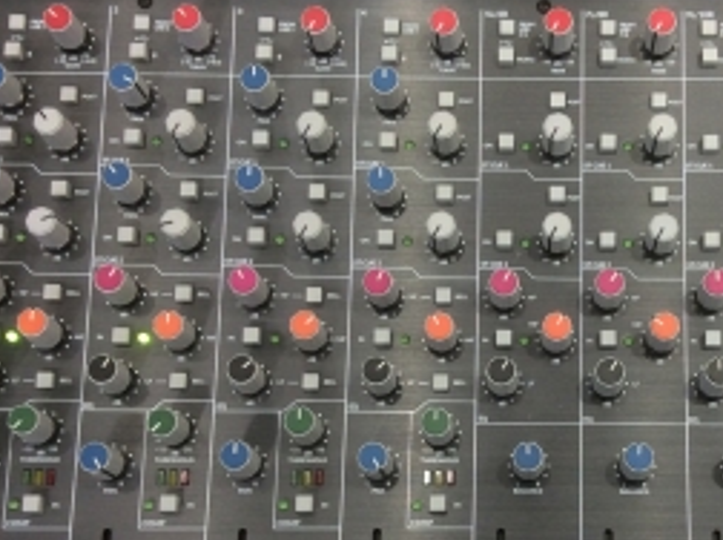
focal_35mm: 66
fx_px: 1376
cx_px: 559
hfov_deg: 28.9
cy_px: 385
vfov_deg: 22.0
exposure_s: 1/24
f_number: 2.4
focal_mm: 3.3
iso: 50
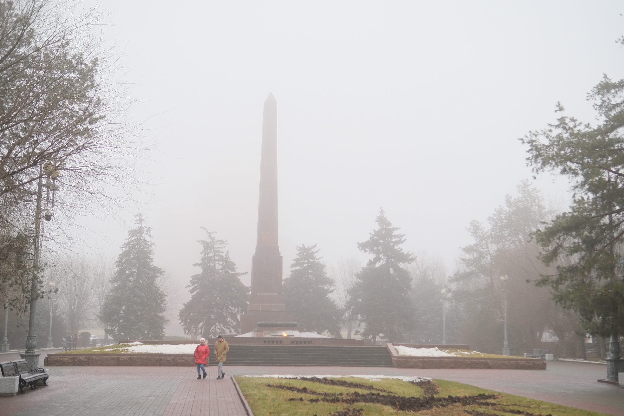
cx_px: 312
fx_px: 867
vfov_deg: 27.0
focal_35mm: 50
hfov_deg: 39.6
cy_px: 208
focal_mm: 33
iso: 640
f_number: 2
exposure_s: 1/500
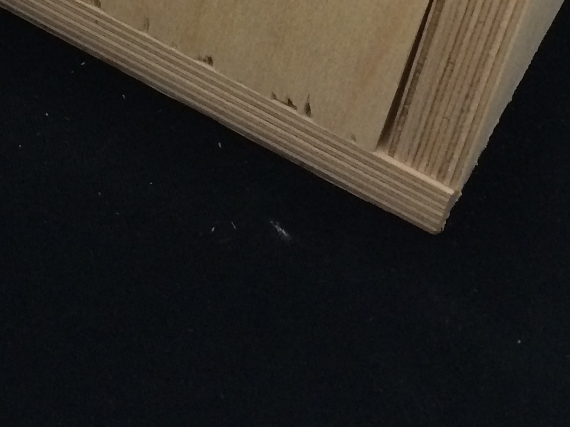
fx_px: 1680
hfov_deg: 18.0
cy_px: -220
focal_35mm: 102
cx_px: -167
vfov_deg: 13.6
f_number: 2.2
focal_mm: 4.12
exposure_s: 1/30
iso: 160
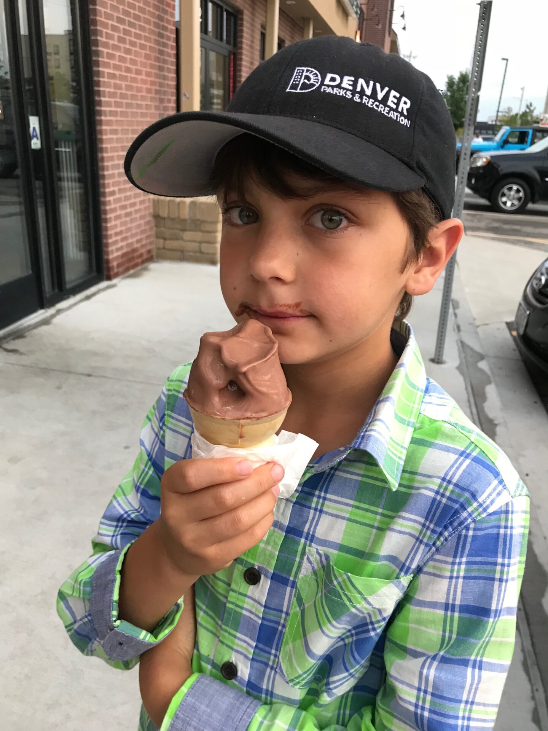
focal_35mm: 28
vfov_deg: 63.4
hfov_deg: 49.7
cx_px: 274
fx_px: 591
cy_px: 366
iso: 25
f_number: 1.8
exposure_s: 1/30
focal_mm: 3.99
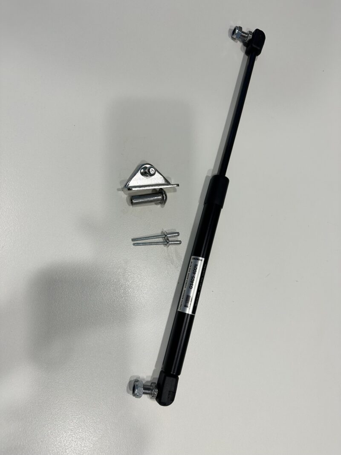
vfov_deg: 71.6
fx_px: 315
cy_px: 228
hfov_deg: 56.8
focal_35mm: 24
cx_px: 170
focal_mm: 6.86
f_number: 1.78
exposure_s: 1/100
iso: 80
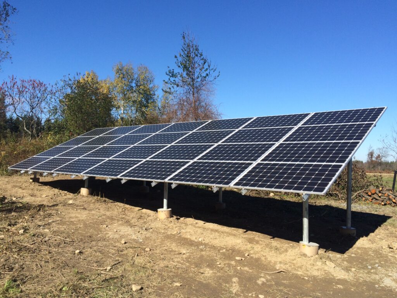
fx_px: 333
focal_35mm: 29
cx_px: 198
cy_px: 149
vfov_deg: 48.2
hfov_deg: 61.7
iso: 32
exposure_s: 1/1642
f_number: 2.2
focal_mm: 4.15
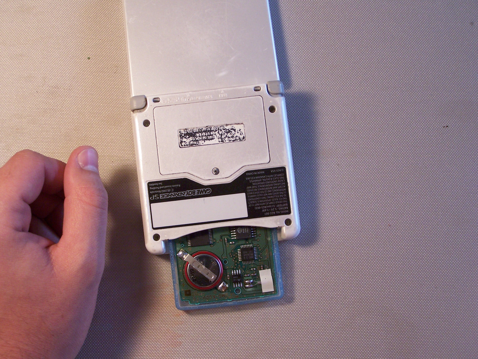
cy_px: 180
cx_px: 239
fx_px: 884
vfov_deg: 22.9
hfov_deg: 30.3
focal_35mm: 64
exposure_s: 1/30
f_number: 3.2
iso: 140
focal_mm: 10.7
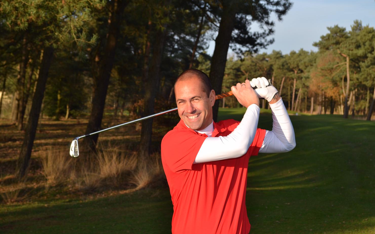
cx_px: 186
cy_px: 117
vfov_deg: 19.1
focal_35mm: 68
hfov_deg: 30.2
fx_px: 695
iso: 100
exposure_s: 1/200
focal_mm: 44
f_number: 7.1
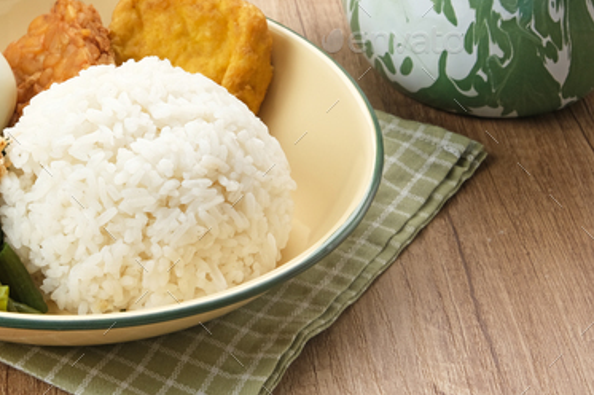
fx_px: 2061
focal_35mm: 125
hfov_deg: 16.3
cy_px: 115
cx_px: 150
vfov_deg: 10.9
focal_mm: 52.7
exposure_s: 1/80
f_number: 13
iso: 400
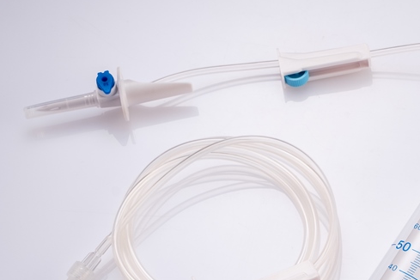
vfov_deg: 12.2
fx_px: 1295
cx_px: 343
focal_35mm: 111
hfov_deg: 18.2
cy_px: 254
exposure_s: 1/125
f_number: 16
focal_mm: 35
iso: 200
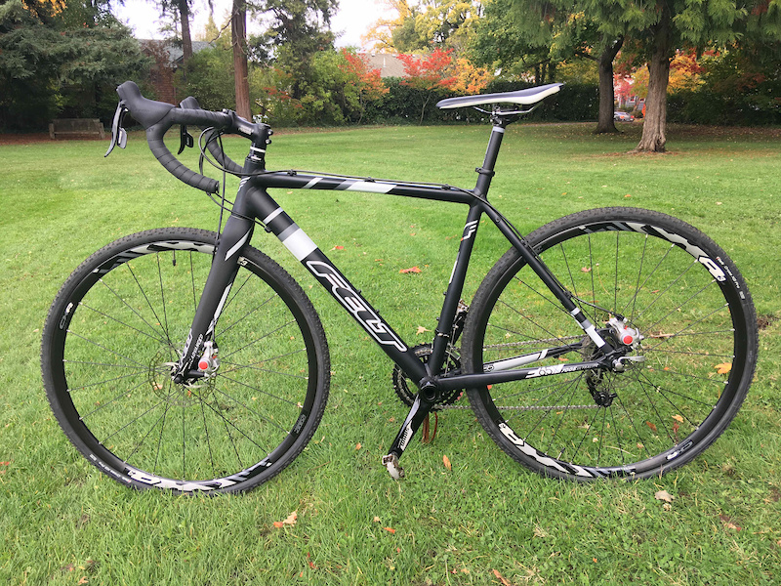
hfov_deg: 61.7
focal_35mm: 29
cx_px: 390
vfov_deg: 48.2
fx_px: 654
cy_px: 293
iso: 25
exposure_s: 1/120
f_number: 2.2
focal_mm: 4.15
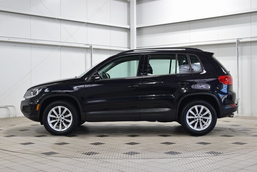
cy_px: 86
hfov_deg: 36.9
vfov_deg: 25.1
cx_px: 128
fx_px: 386
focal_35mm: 54
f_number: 6.3
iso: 450
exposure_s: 1/15
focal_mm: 36
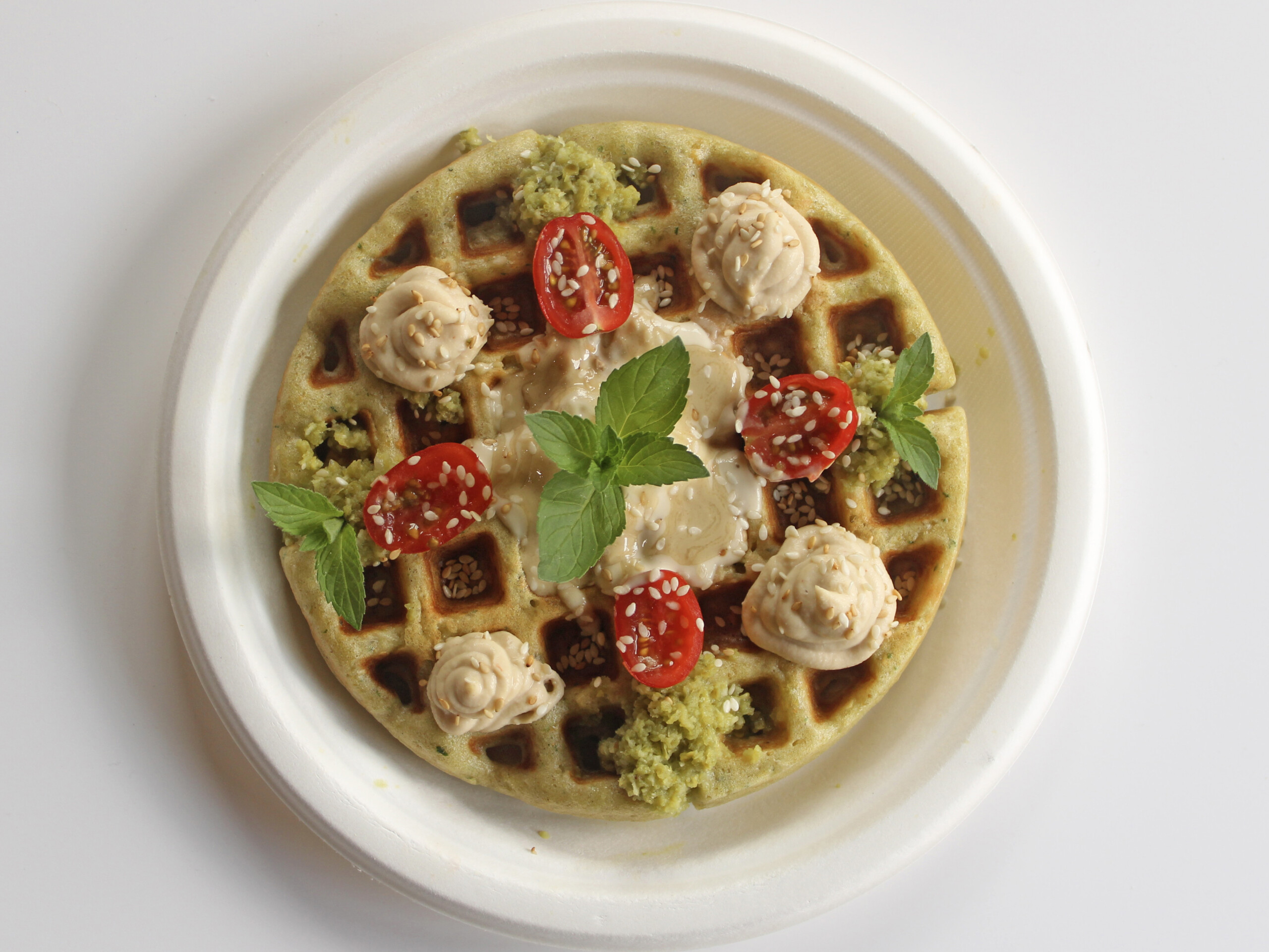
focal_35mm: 52
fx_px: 1906
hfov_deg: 36.8
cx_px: 634
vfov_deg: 28.0
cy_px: 476
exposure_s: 1/444
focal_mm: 6
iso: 16
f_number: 2.4
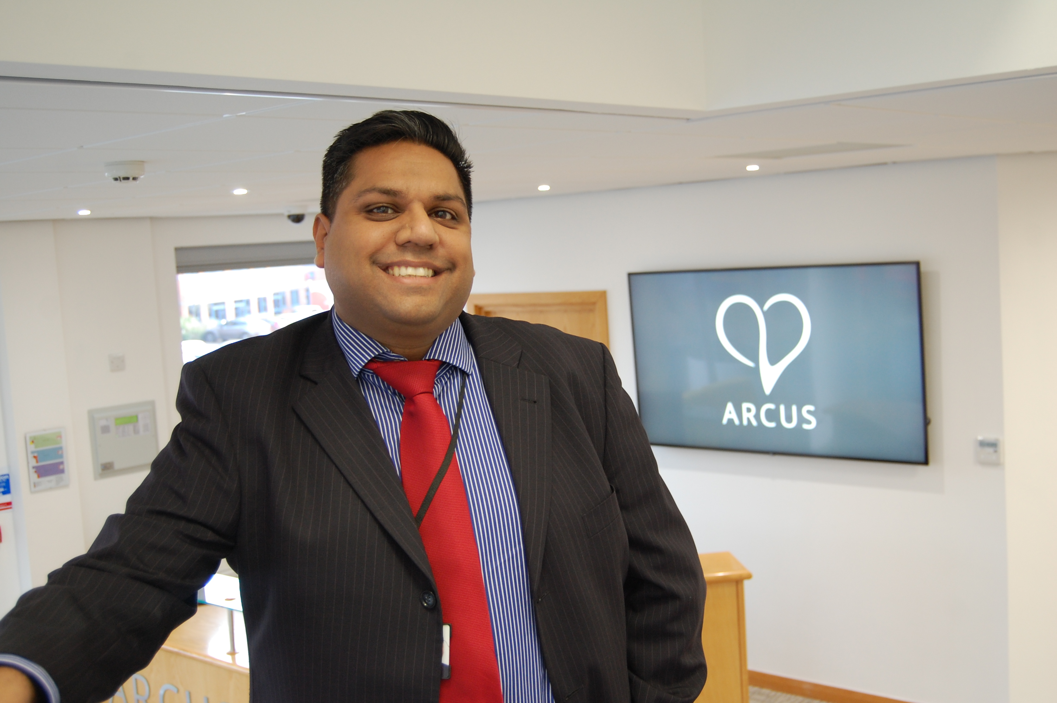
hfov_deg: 46.4
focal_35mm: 42
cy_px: 352
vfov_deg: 31.8
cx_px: 528
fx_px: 1232
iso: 500
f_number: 4.2
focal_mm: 28
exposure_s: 1/30
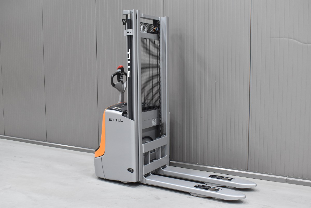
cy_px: 104
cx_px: 156
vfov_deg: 34.2
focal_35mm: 39
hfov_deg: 49.6
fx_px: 337
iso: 1600
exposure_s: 1/40
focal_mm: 26
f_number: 5.6
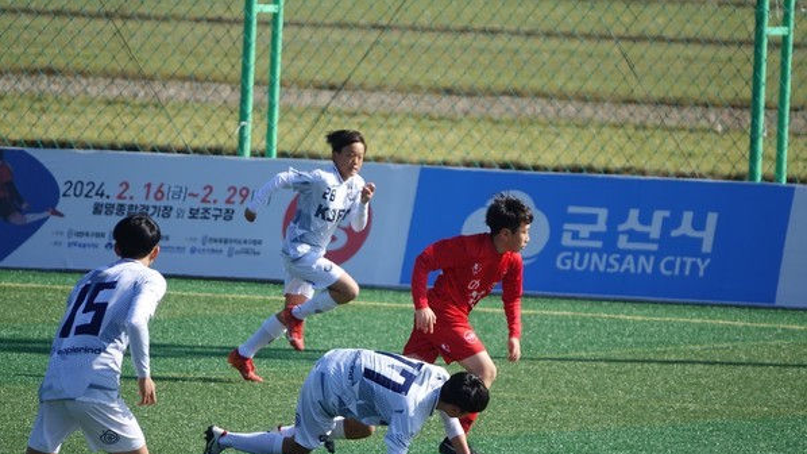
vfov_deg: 1.9
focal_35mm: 631
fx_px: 13499
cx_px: 404
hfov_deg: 3.4
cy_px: 269
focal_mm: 220
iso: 100
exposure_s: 1/640
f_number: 4
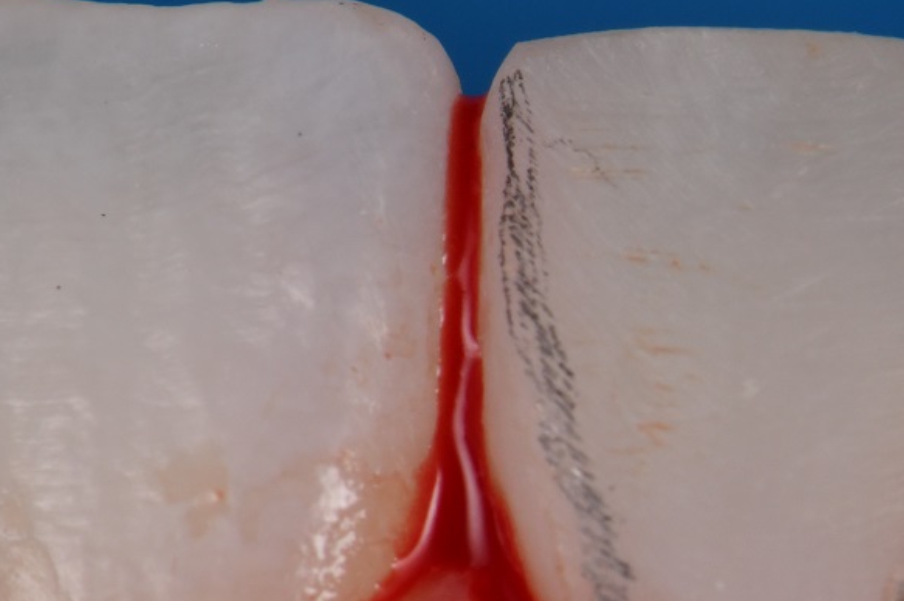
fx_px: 9158
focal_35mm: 365
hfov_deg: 5.6
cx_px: 786
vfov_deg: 3.8
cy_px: 461
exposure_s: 1/160
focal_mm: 105
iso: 200
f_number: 32
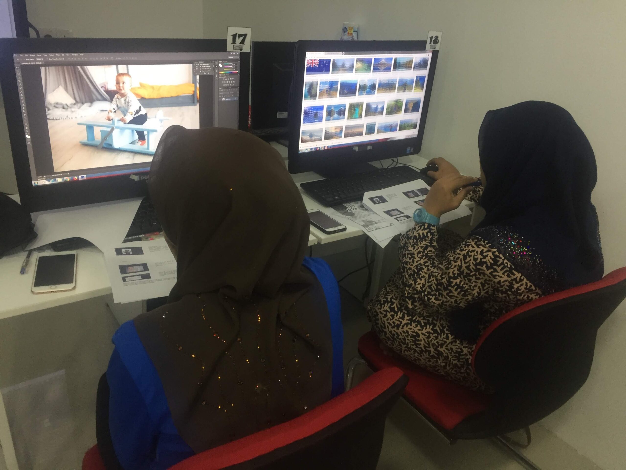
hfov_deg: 61.7
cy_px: 235
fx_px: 524
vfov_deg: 48.2
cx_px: 313
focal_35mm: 29
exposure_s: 1/33
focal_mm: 4.15
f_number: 2.2
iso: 160
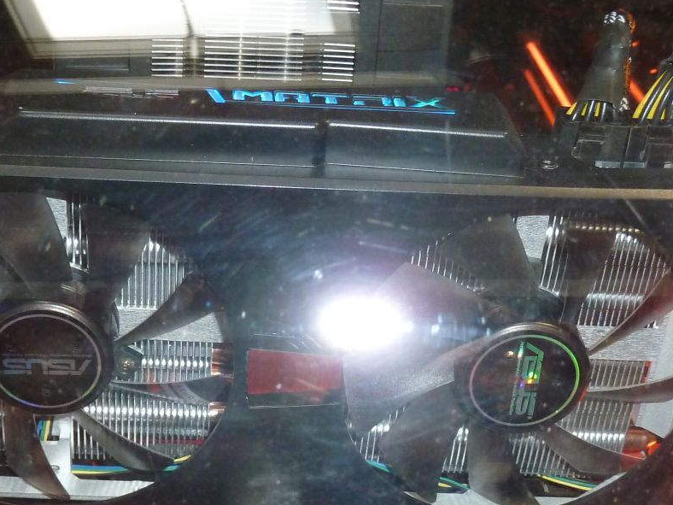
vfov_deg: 22.4
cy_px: 366
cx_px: 284
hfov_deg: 29.8
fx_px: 1264
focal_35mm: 65
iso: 250
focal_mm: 5.3
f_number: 3.5
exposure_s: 1/30
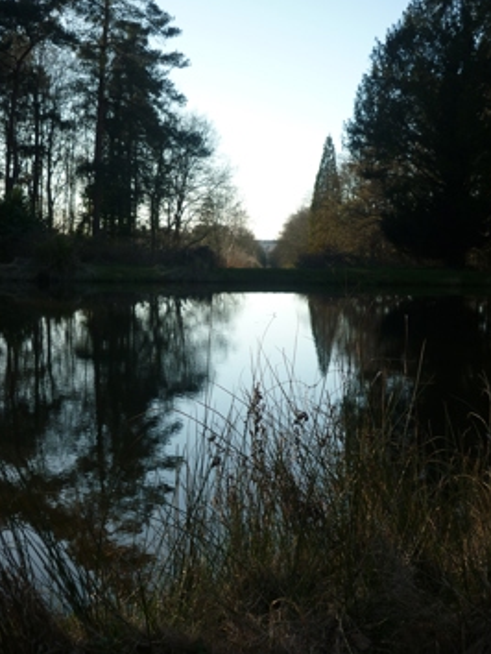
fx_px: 869
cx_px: 252
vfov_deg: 41.2
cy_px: 334
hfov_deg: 31.6
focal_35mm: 46
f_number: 3
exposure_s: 1/500
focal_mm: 6.9
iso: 80
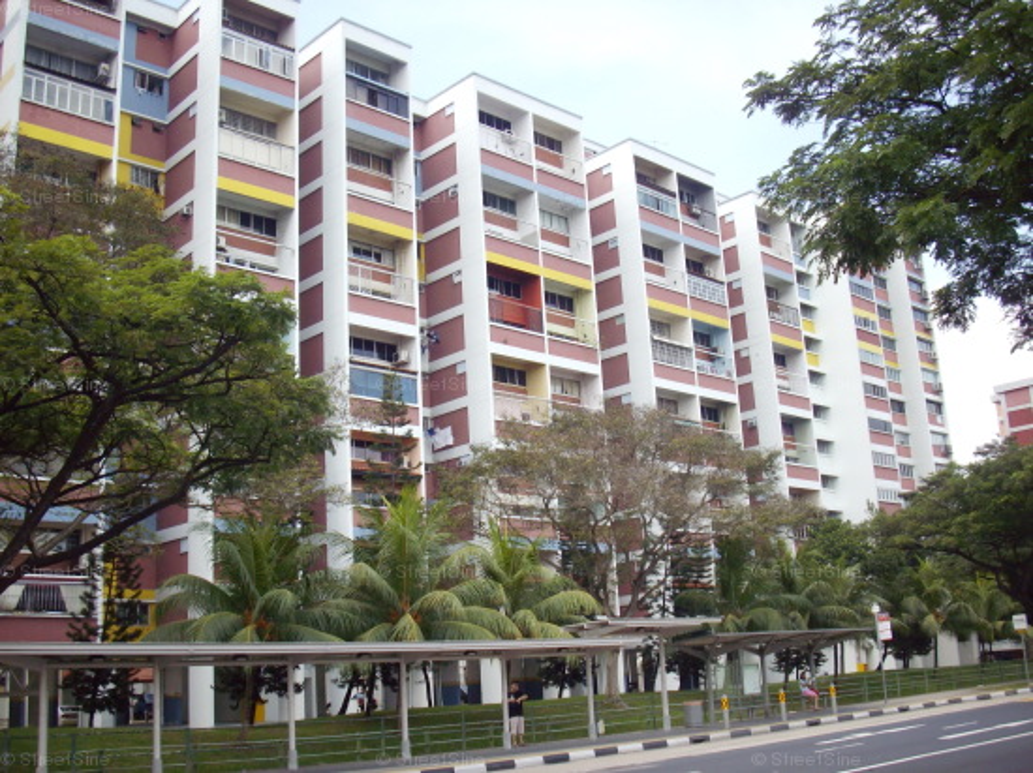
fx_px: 1104
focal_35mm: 37
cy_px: 386
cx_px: 516
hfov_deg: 50.2
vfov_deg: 38.6
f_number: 5.6
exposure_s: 1/100
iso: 80
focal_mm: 6.2
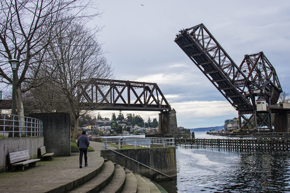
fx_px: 338
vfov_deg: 31.9
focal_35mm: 42
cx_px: 145
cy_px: 96
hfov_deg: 46.4
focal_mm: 28
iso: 640
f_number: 8
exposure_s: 1/160
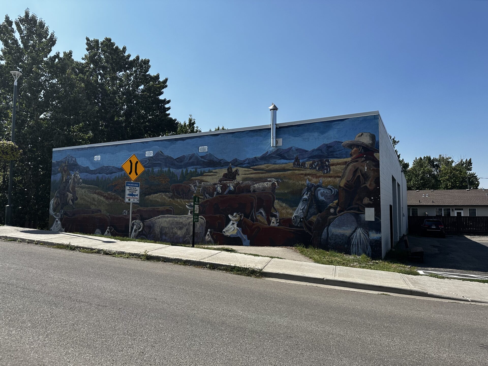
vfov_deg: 56.8
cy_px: 183
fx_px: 338
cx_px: 244
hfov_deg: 71.6
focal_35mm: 24
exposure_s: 1/4545
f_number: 1.78
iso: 80
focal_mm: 6.86
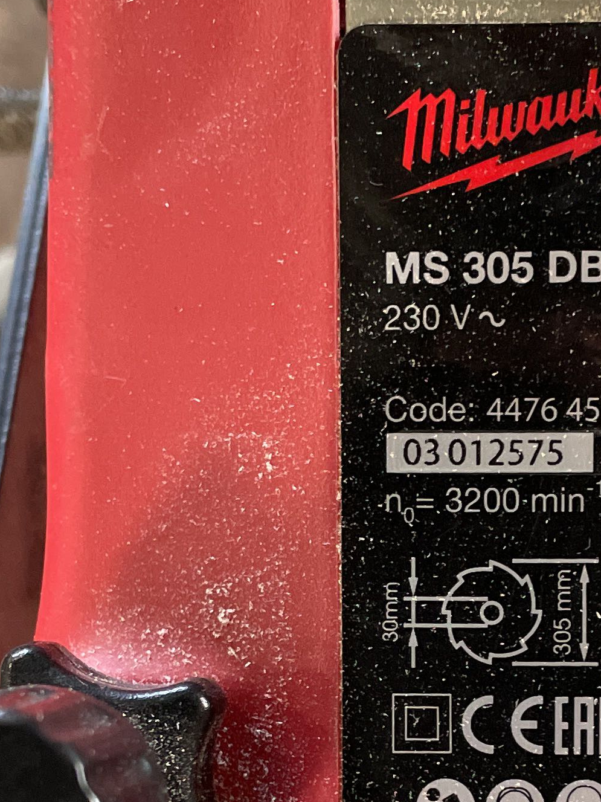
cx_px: 447
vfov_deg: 24.1
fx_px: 1829
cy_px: 707
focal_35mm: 79
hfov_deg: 18.5
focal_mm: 4.2
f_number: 1.6
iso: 400
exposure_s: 1/33
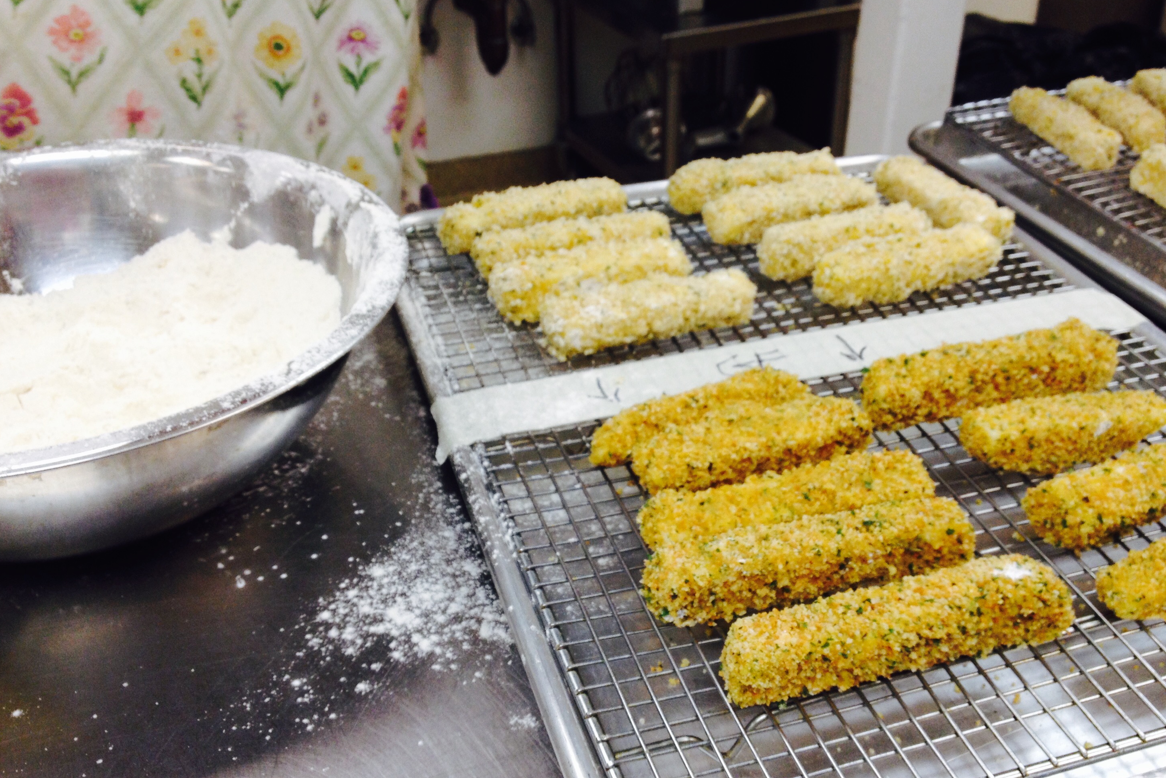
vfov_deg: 32.6
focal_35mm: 41
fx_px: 1328
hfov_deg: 47.4
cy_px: 404
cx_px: 634
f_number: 2.4
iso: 64
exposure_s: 1/60
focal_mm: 4.28
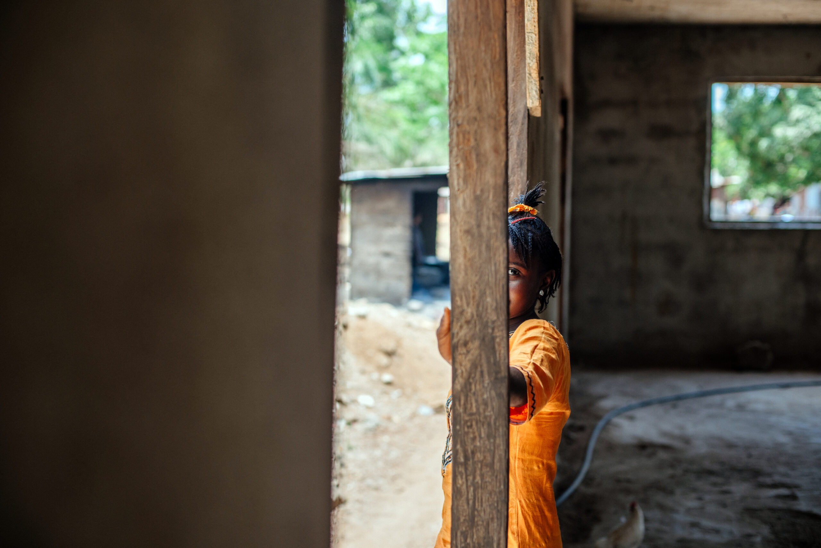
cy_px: 274
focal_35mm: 50
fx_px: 1141
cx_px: 410
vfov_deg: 27.0
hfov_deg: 39.6
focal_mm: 50
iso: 200
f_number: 2.8
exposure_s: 1/640
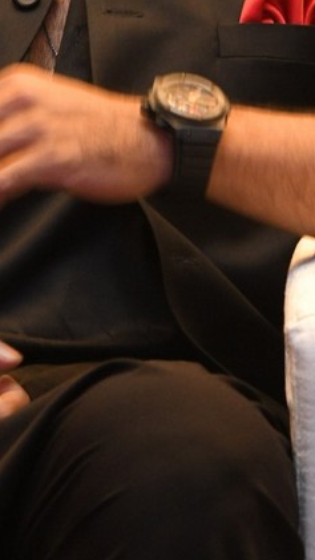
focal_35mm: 255
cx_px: 77
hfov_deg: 4.8
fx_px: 3784
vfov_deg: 8.4
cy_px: -21
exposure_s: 1/125
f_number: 6.3
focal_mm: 95
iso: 5000
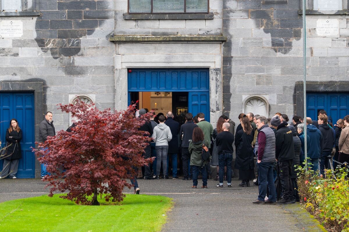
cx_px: 174
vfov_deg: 8.9
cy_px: 116
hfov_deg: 13.4
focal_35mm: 154
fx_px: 1488
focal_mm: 153.5
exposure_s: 1/100
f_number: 4.5
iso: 500
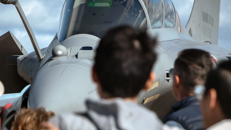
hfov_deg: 6.2
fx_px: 2144
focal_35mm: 350
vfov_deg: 3.5
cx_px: 104
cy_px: 88
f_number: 8
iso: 250
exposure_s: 1/1600
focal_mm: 200
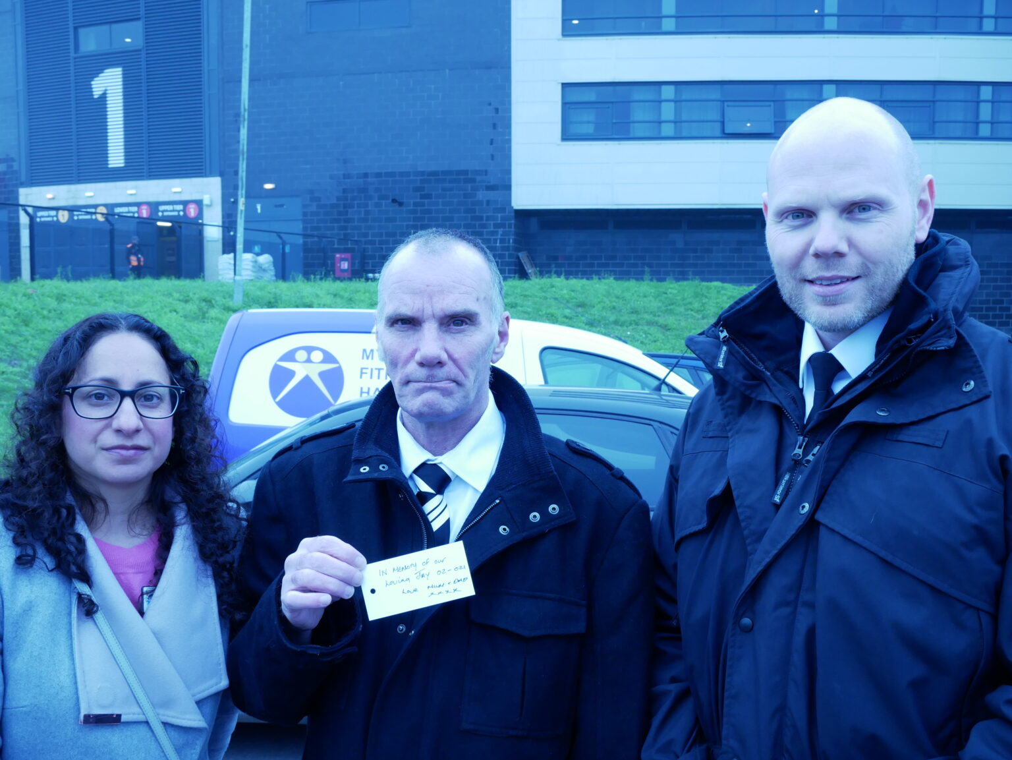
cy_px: 380
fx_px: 1170
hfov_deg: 46.8
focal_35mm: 40
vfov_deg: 36.0
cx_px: 506
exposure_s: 1/125
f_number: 8
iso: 800
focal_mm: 20
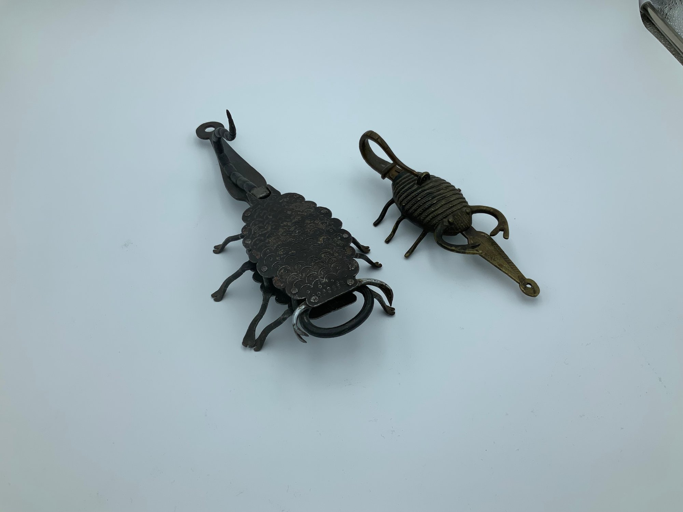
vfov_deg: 48.2
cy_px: 256
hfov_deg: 61.7
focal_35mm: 29
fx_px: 572
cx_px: 342
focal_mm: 3
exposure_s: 1/419
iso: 16
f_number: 1.8
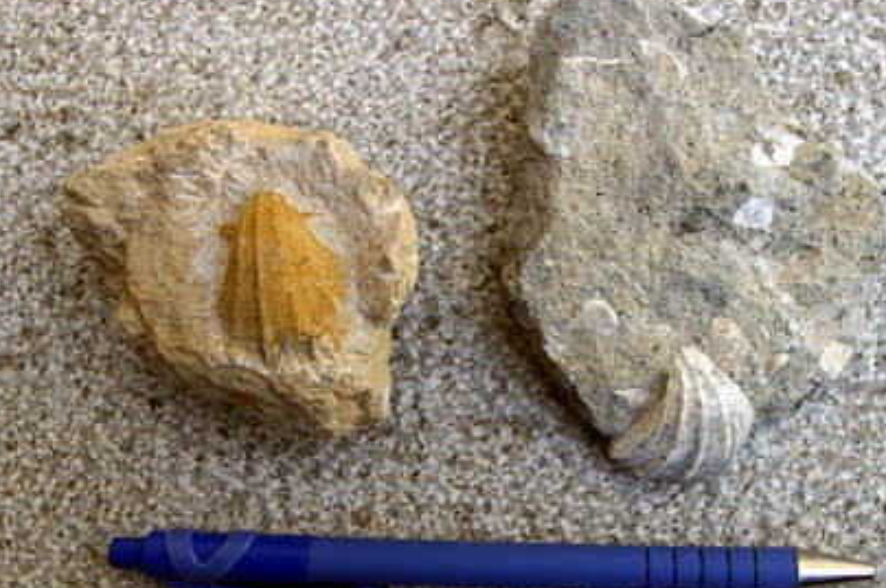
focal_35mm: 52
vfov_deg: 25.9
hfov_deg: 38.1
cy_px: 331
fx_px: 1278
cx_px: 531
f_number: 6.7
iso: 200
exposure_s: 1/90
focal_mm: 28
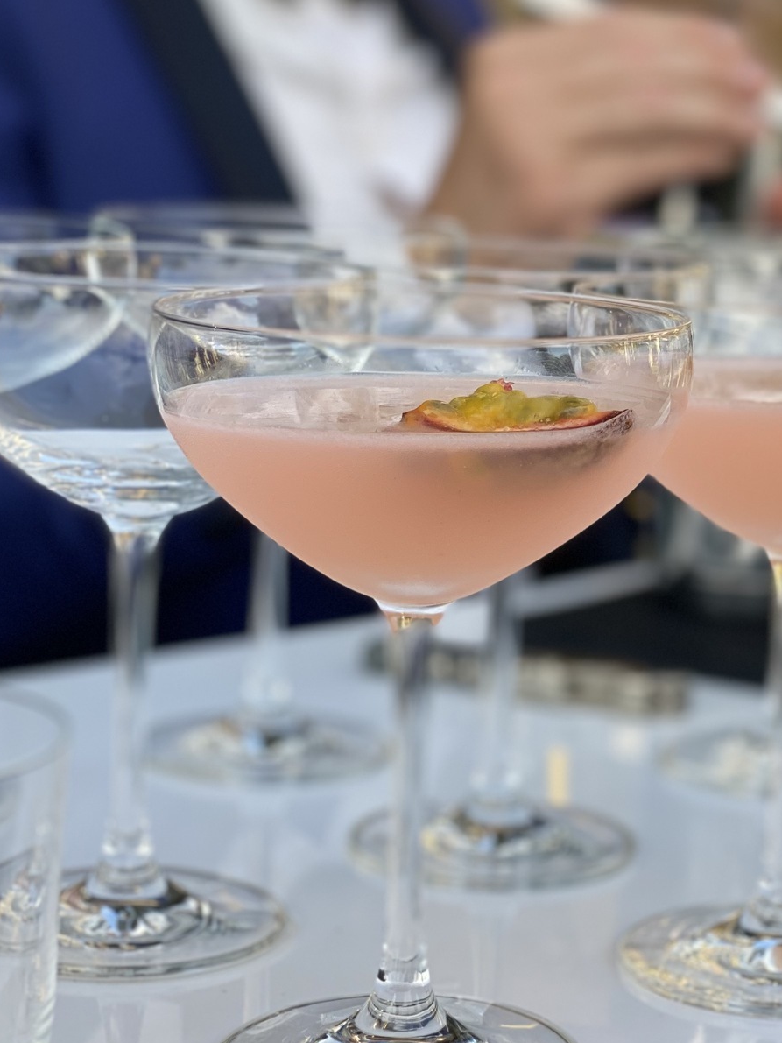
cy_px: 347
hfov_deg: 16.7
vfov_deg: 22.2
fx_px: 2651
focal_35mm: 88
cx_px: 601
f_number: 2
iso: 20
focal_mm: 6
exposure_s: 1/176
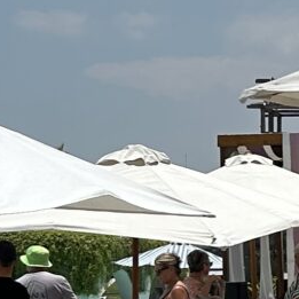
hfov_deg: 9.2
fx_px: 1759
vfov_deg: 9.7
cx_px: 575
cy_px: 290
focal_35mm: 180
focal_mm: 5.7
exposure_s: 1/10309
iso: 50
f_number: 1.5
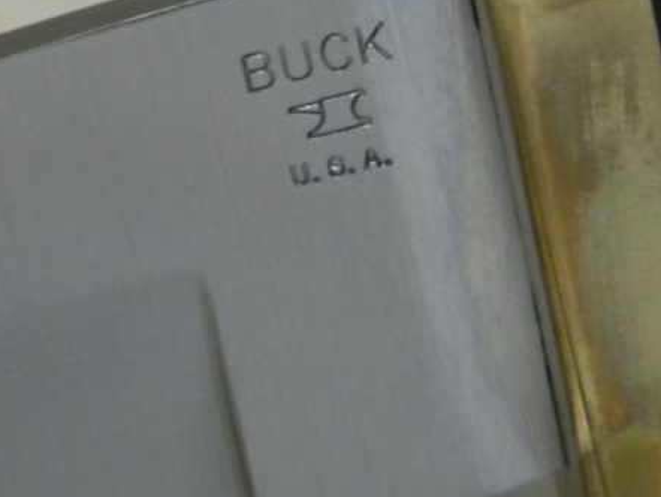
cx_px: 333
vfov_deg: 3.6
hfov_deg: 4.8
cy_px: 124
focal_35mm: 414
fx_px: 7910
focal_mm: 33.1
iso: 400
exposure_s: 1/19.4
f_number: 5.2
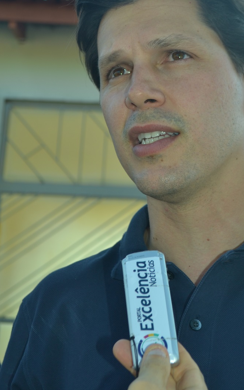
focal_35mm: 76
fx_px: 808
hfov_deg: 17.1
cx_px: 157
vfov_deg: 27.0
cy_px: 144
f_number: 6.3
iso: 100
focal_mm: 38
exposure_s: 1/200
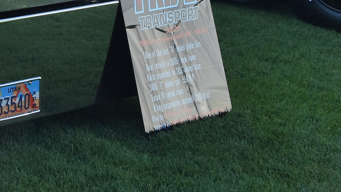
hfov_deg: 16.5
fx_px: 967
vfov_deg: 10.4
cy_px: -194
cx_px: -281
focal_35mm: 107
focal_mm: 18
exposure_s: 1/250
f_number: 8
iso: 200
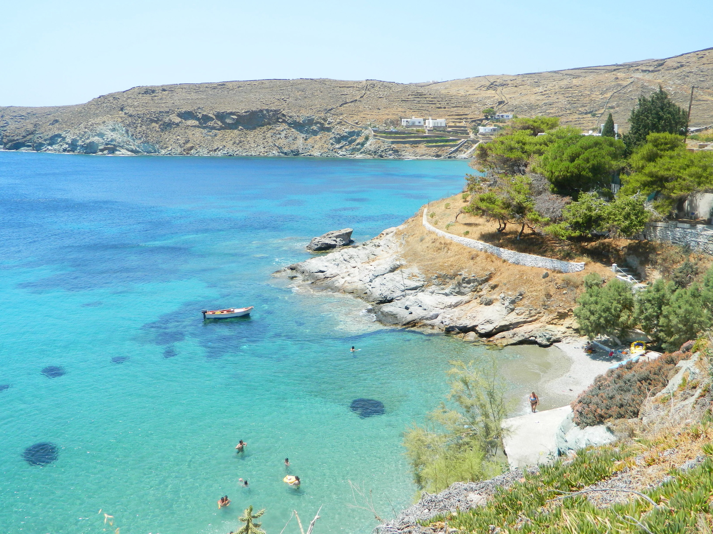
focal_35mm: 31
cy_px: 267
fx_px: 639
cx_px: 356
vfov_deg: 45.4
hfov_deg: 58.4
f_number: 3.2
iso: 80
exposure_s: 1/800
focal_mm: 5.6
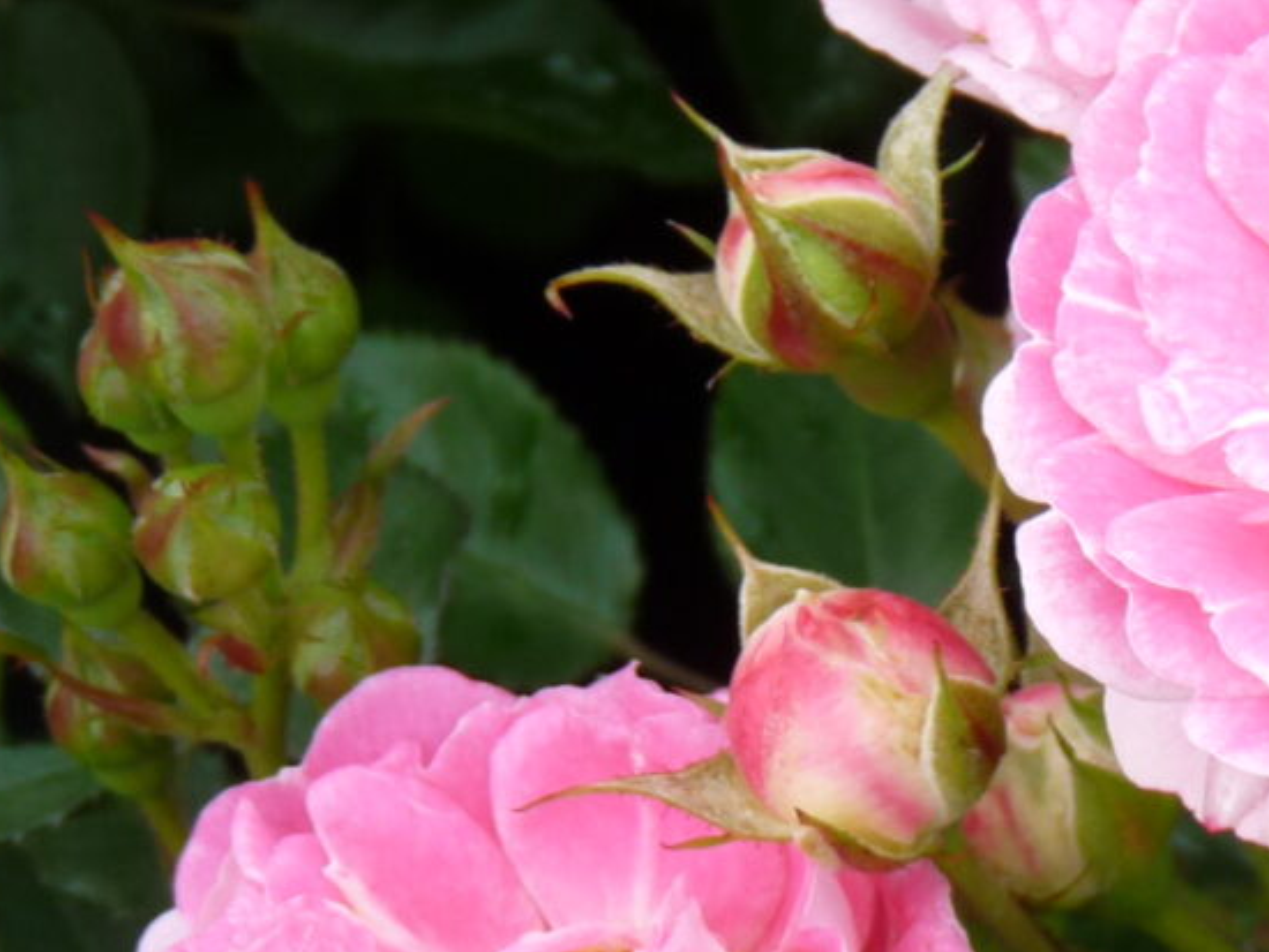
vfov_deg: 7.4
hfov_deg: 9.8
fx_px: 7372
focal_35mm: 201
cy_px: 975
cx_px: 1299
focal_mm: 12.8
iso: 100
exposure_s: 1/160
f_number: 4
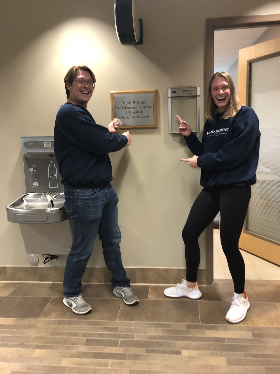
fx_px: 313
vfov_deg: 61.7
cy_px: 183
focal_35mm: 29
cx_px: 144
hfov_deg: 48.2
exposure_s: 1/15
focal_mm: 3.99
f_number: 1.8
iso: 64
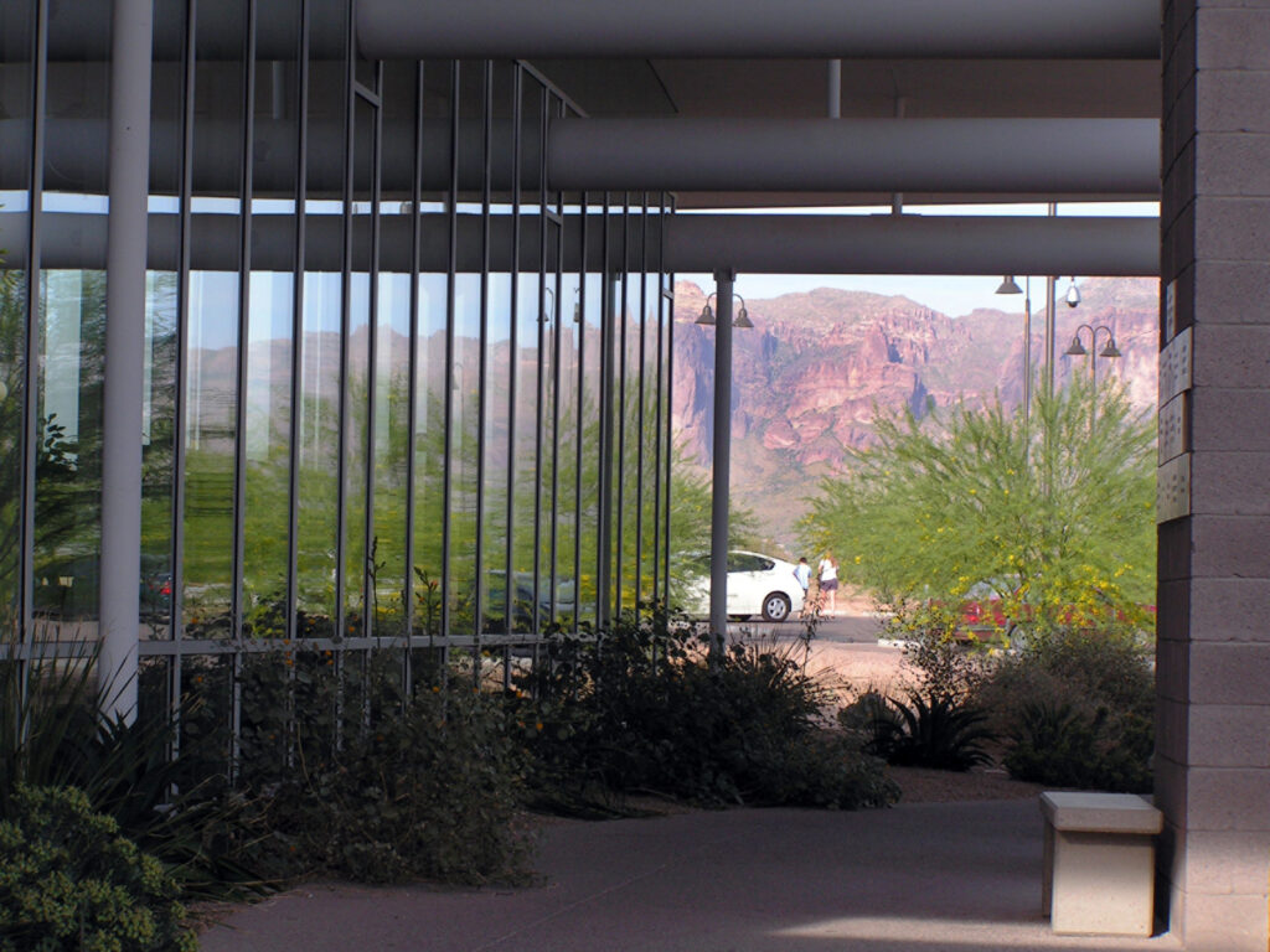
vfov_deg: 14.1
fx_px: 3852
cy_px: 476
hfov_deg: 18.7
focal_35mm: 105
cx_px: 635
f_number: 5
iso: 50
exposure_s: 1/200
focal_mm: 17.5
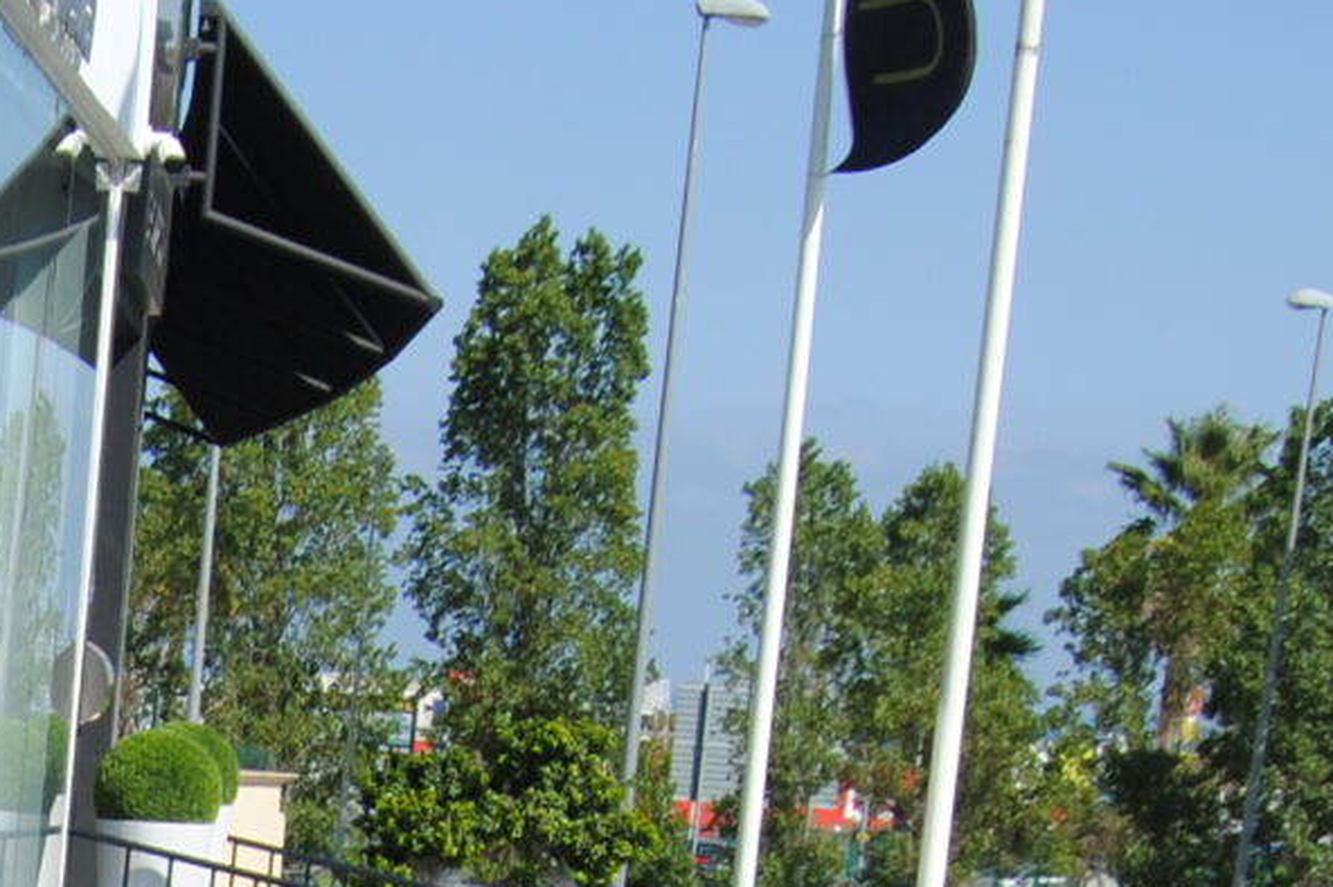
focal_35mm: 130
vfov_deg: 9.8
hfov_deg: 14.7
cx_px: -626
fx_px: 4811
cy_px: 1781
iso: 100
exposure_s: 1/250
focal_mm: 20
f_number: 8
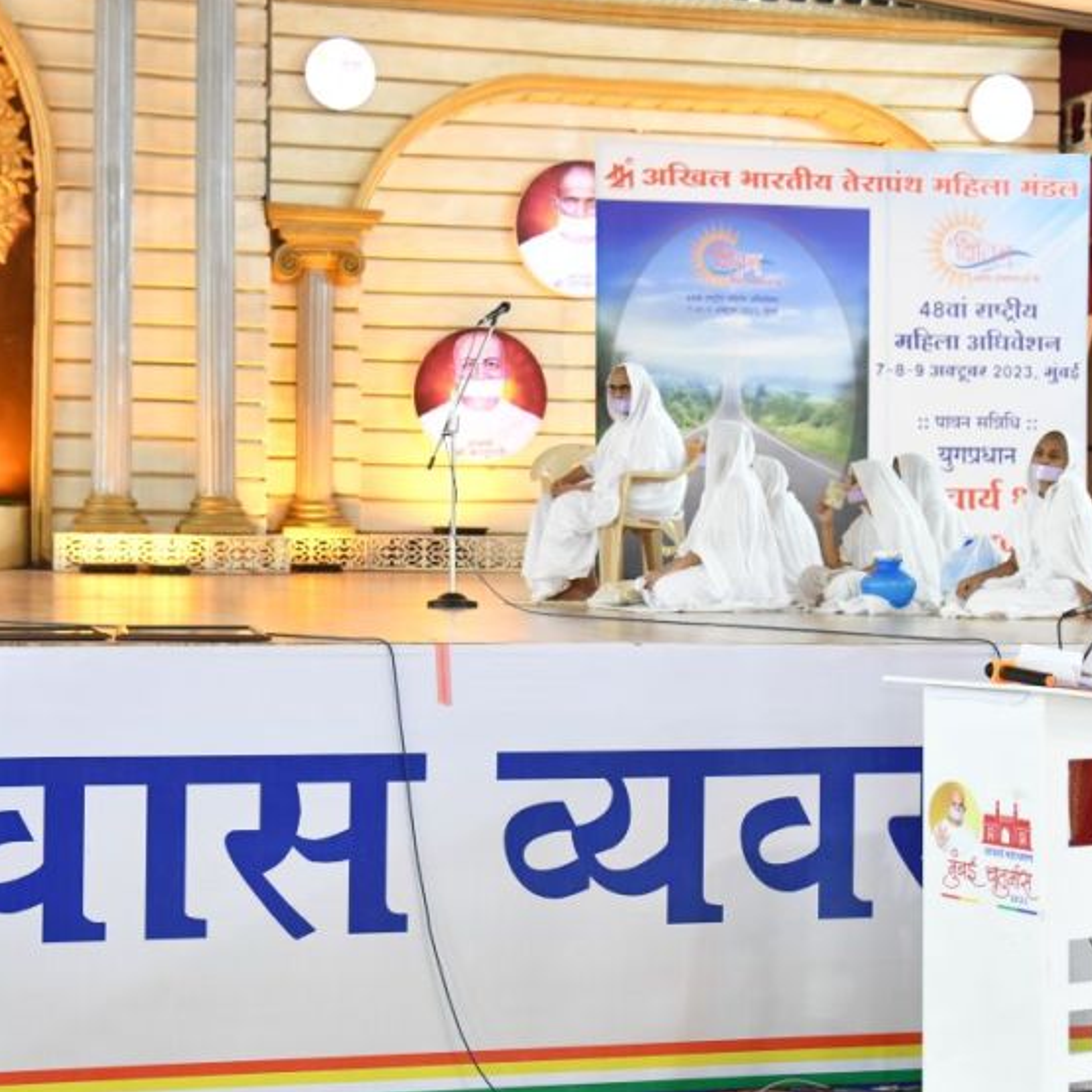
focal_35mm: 58
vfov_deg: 29.6
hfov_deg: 29.4
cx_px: 414
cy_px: 562
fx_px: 2070
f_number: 4.5
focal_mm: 35
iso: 2000
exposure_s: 1/250
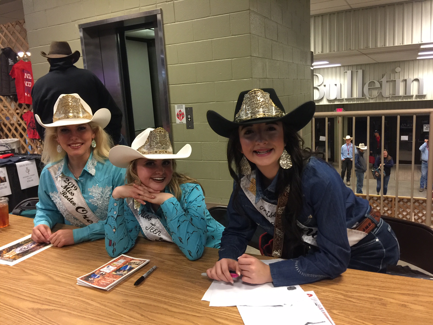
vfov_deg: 48.2
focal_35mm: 29
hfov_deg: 61.7
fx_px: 363
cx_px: 216
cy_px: 162
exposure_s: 1/10
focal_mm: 4.15
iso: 100
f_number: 2.2
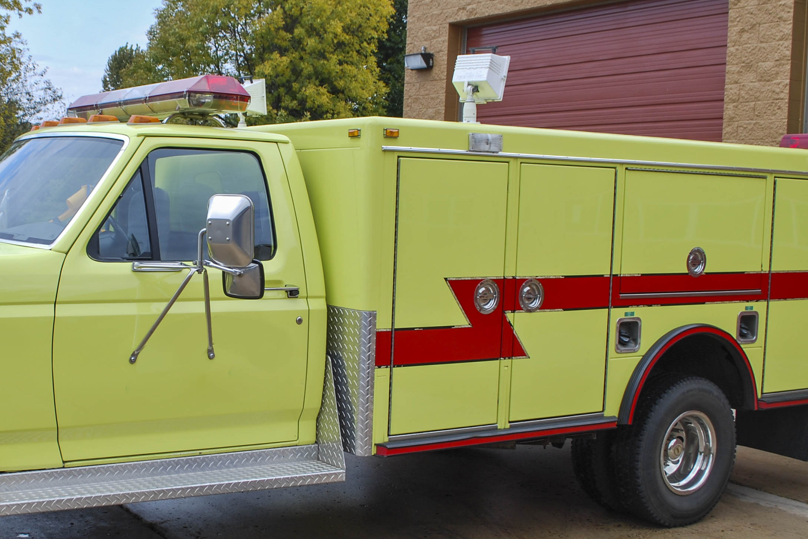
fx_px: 1077
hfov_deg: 39.9
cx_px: 199
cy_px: 248
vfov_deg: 28.1
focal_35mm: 48
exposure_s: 1/160
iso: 100
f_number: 6.3
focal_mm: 18
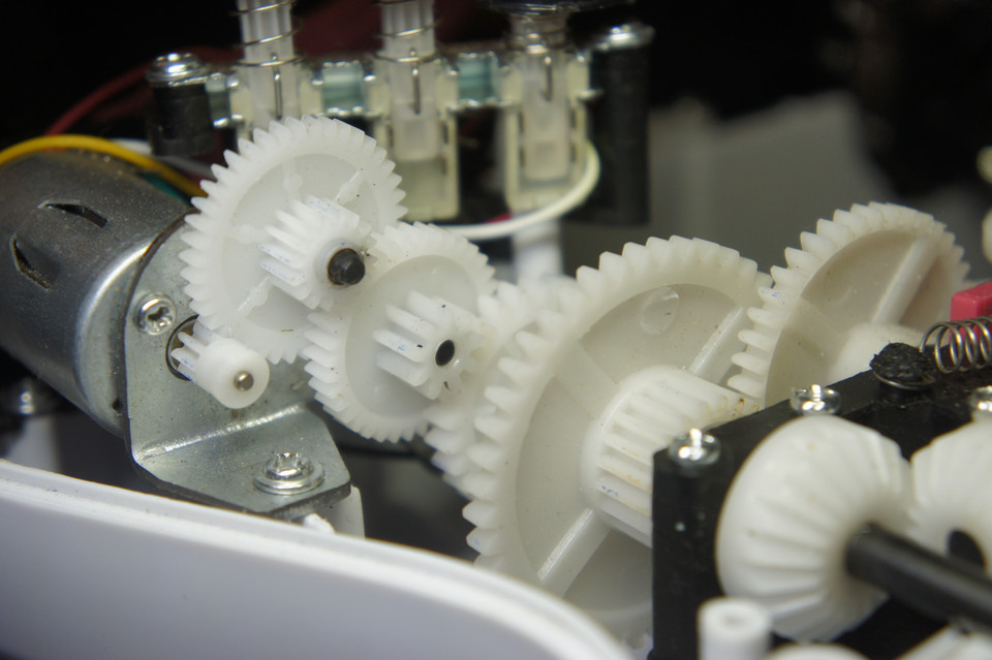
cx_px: 496
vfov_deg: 21.5
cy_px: 330
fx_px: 1735
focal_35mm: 63
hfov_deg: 31.9
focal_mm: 42
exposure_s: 1/80
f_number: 5
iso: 320
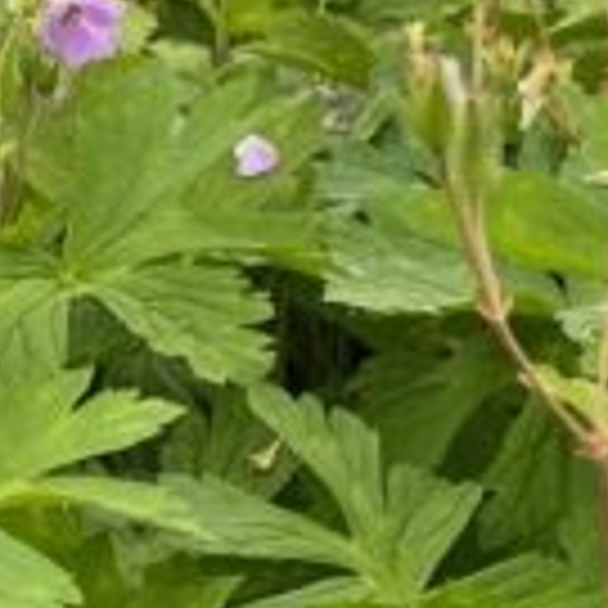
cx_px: -131
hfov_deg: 9.9
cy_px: 676
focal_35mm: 174
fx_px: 3458
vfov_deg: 9.9
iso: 32
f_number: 1.8
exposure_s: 1/121
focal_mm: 4.25
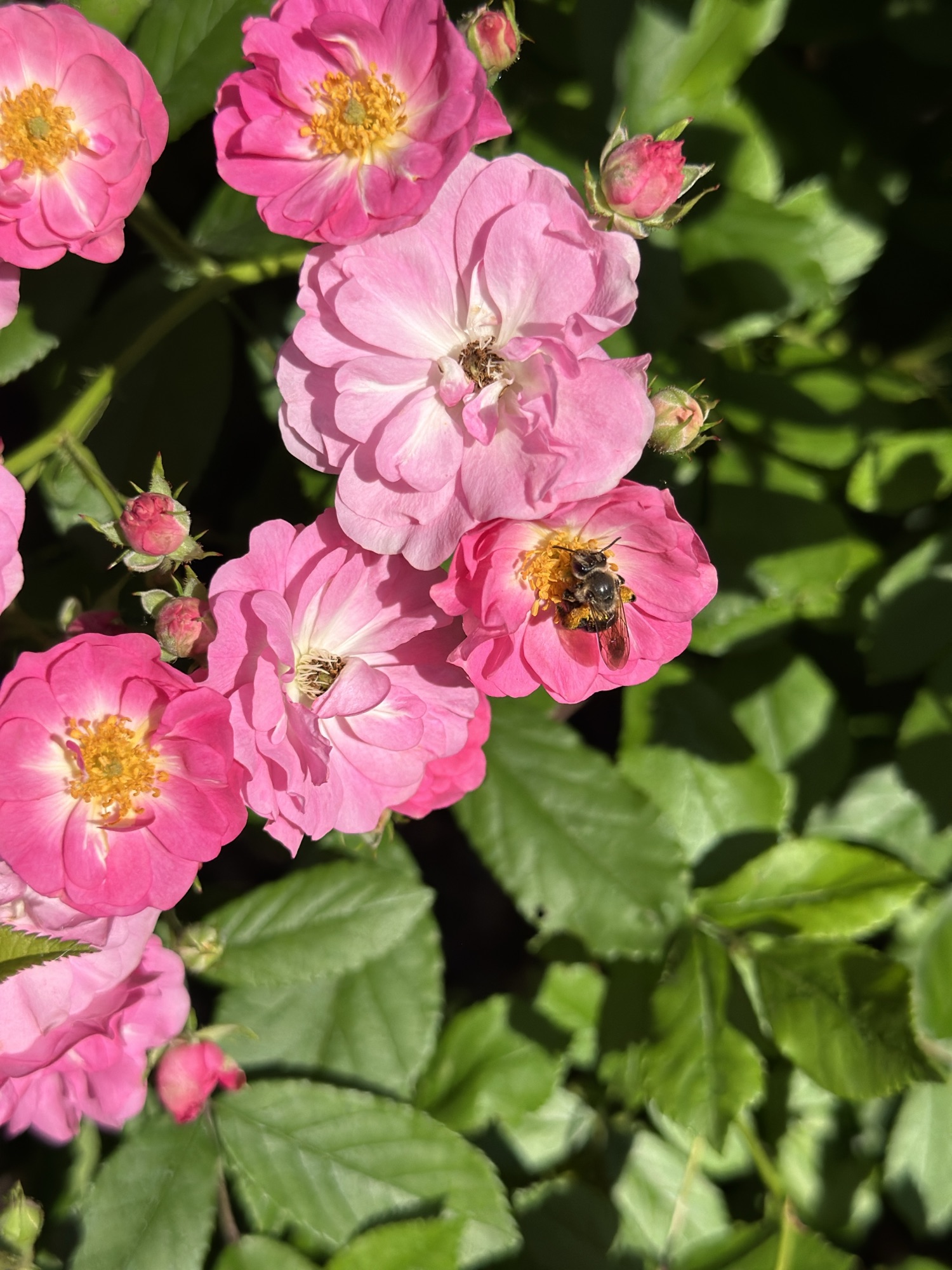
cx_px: 476
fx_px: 1760
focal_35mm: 48
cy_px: 635
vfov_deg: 39.7
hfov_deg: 30.3
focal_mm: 6.86
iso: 100
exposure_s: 1/12048
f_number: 1.78
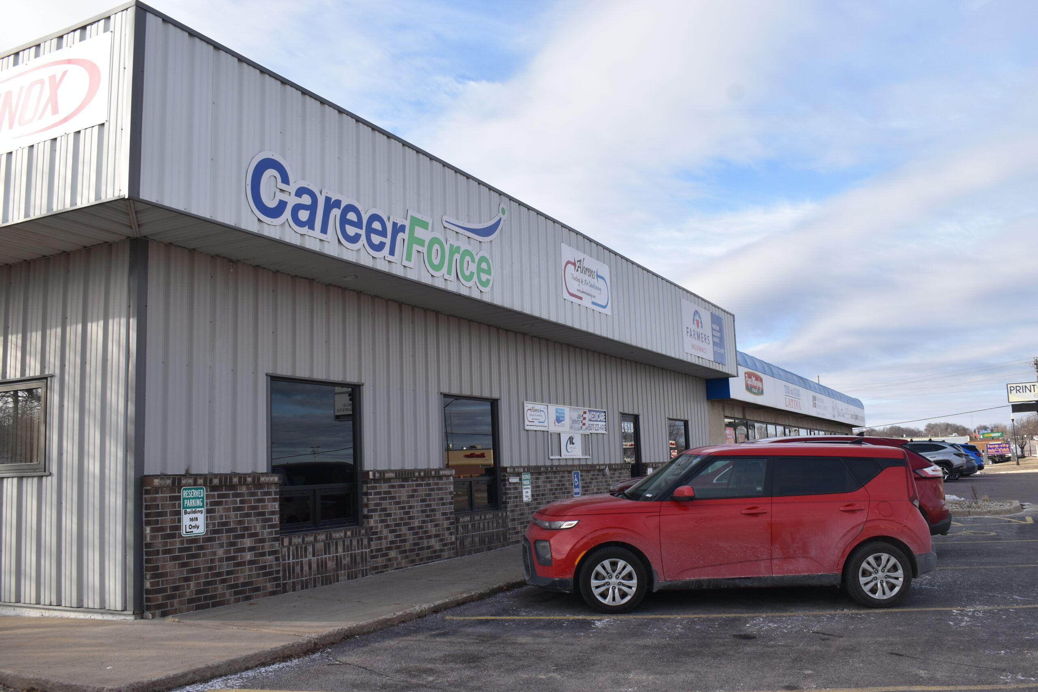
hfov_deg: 57.2
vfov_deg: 40.0
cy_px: 346
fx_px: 951
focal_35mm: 33
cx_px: 519
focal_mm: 22
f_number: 8
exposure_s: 1/250
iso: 180
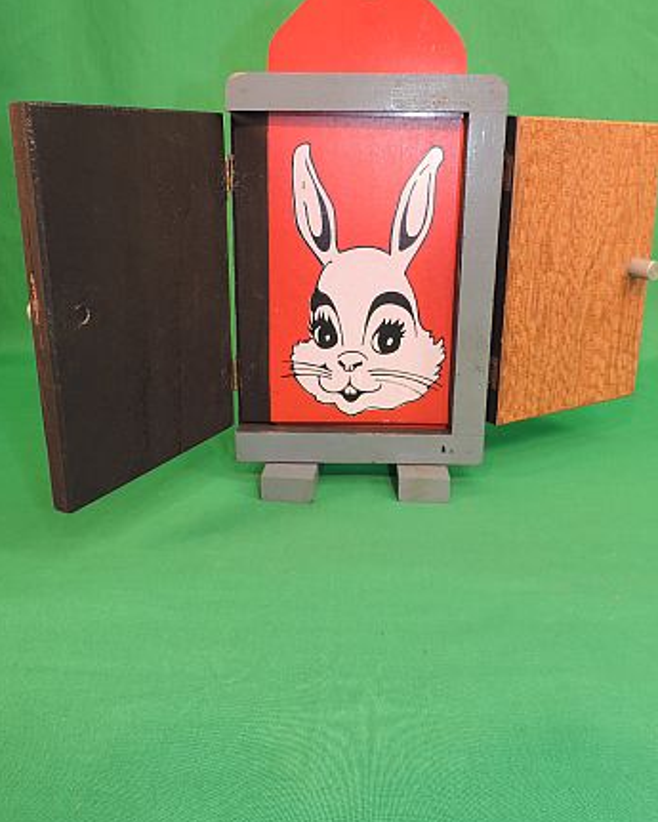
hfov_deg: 50.0
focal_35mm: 29
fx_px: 706
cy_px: 350
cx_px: 341
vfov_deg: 60.2
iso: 80
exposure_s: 1/15
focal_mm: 4.3
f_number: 3.3
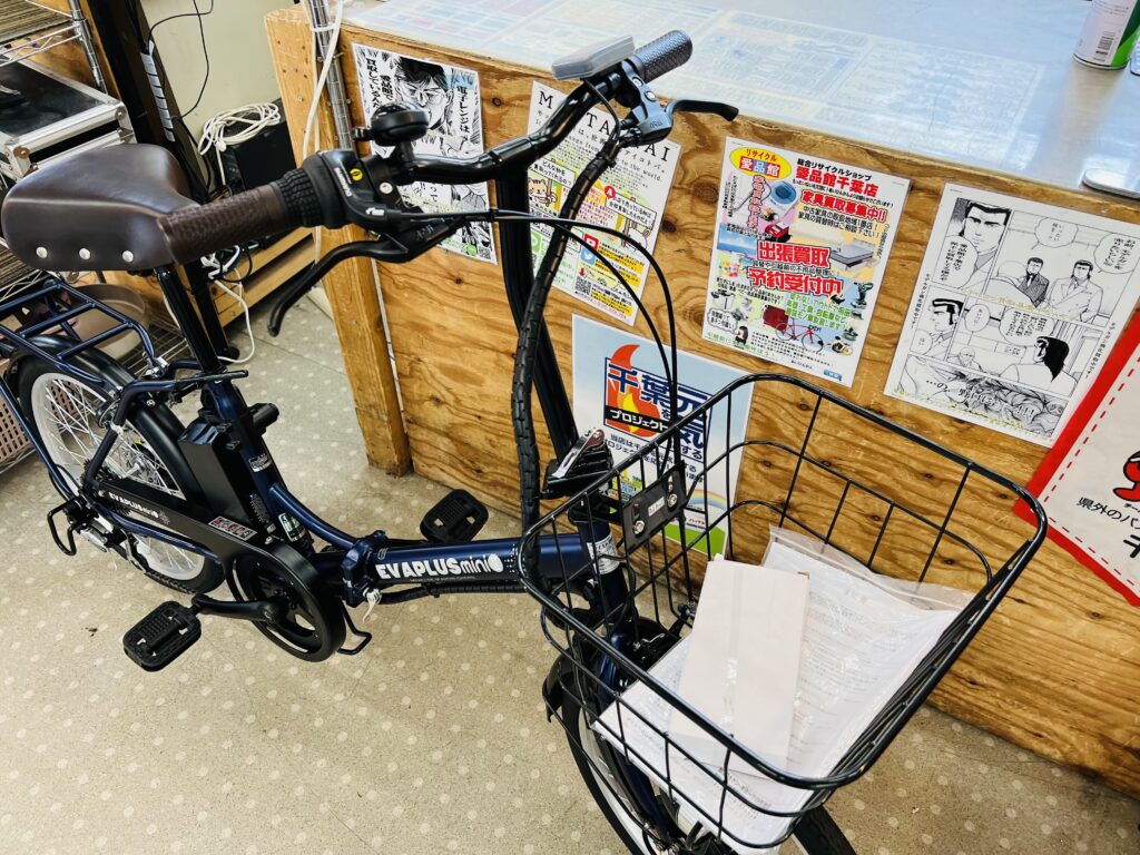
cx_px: 570
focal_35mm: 26
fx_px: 856
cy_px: 428
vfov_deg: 53.1
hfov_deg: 67.3
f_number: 1.5
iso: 125
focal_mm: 5.7
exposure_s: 1/100
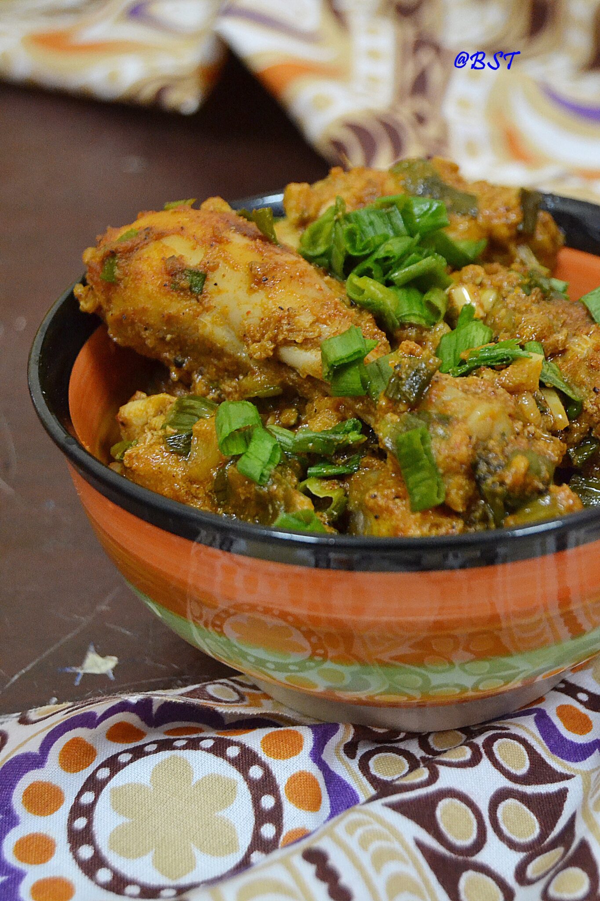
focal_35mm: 82
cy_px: 450
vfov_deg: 24.6
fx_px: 2063
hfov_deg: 16.6
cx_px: 300
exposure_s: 1/30
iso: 3200
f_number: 5.6
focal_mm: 55
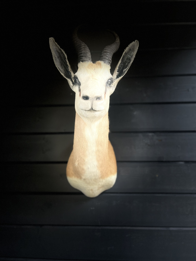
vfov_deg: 67.3
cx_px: 98
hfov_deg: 53.1
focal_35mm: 26
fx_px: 196
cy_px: 130
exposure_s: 1/60
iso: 320
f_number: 1.6
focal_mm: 5.1
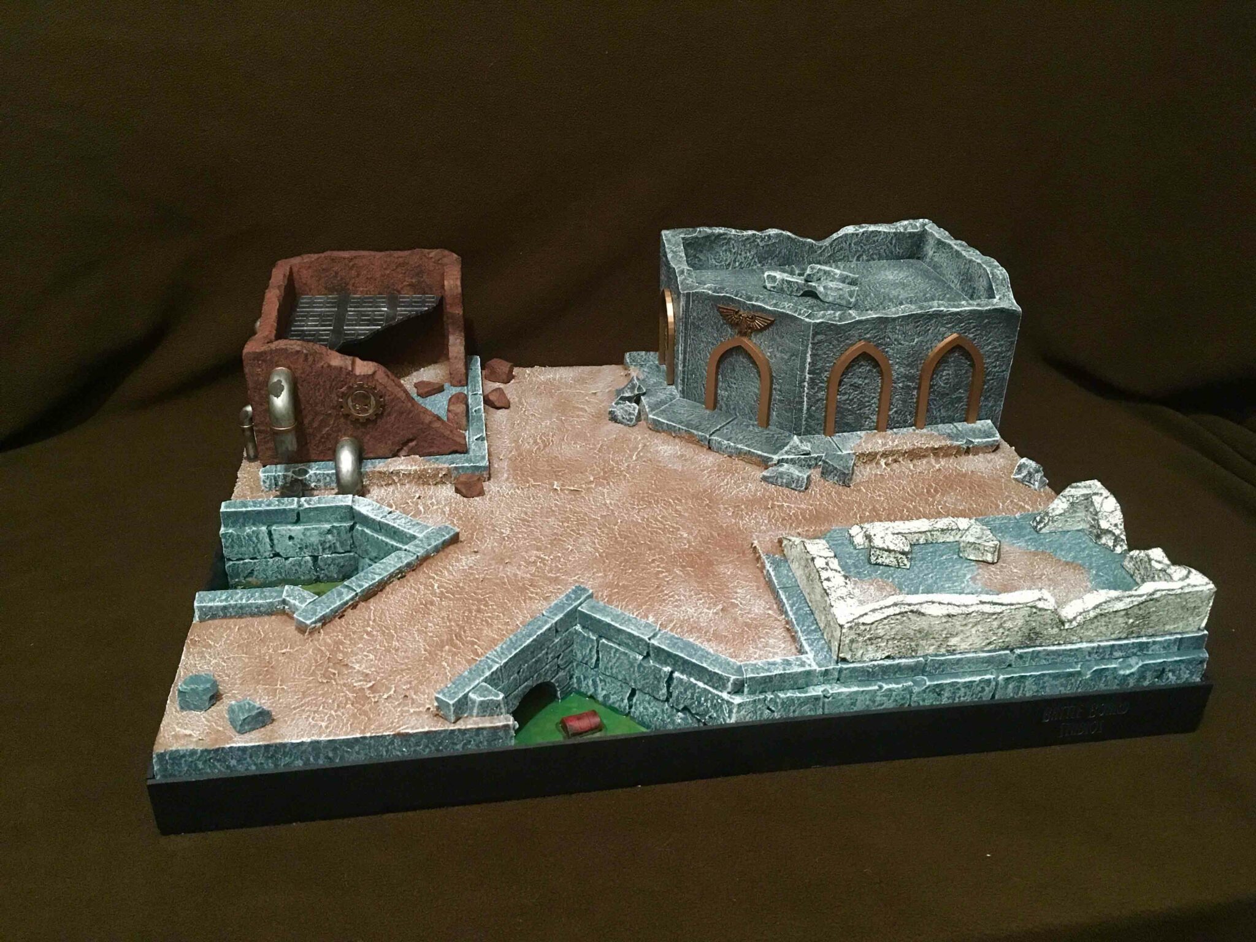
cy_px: 471
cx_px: 628
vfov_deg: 48.2
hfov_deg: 61.7
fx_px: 1052
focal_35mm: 29
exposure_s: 1/15
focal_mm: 4.15
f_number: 2.2
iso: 250
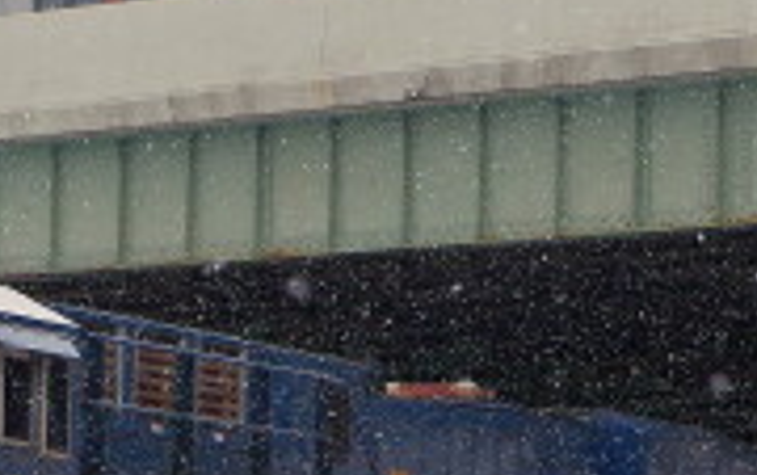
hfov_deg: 8.8
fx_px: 4854
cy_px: 481
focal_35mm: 235
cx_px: 807
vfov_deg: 5.6
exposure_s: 1/1000
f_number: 5.6
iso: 400
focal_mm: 32.5
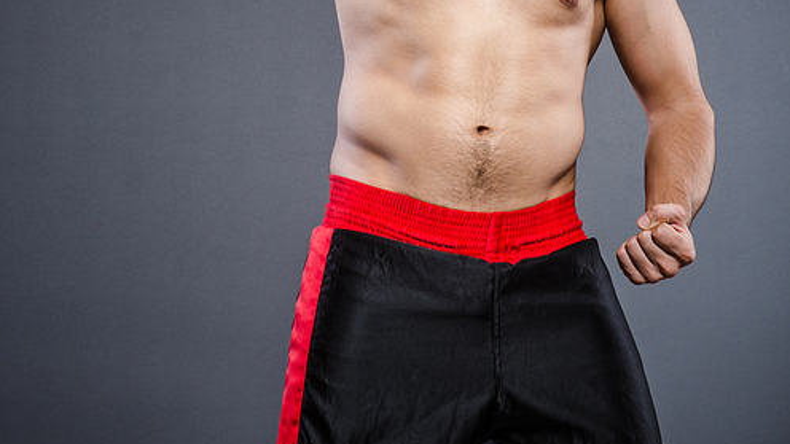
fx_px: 4248
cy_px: -39
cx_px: 397
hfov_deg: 10.6
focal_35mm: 203
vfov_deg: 6.0
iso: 100
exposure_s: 1/200
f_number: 7.1
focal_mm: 85
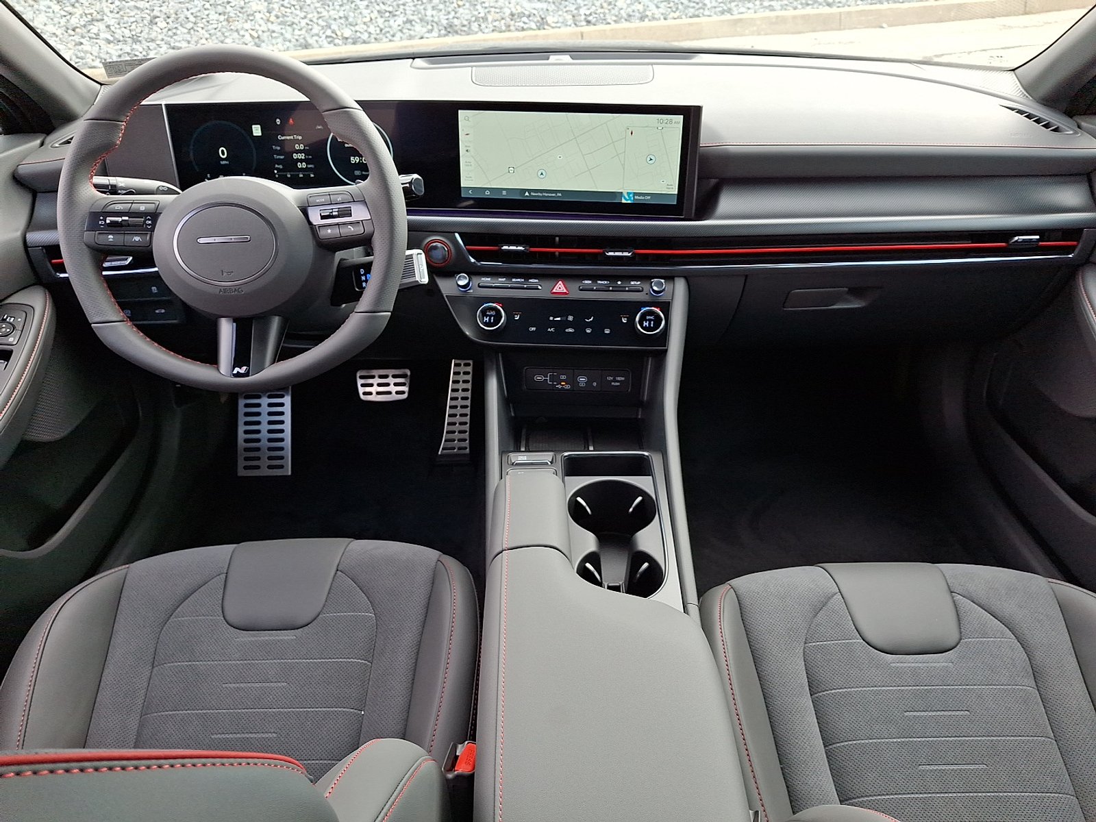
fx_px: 792
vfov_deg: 54.9
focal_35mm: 25
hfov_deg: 69.4
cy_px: 411
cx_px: 548
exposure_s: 1/120
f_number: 1.8
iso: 25
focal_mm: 4.69
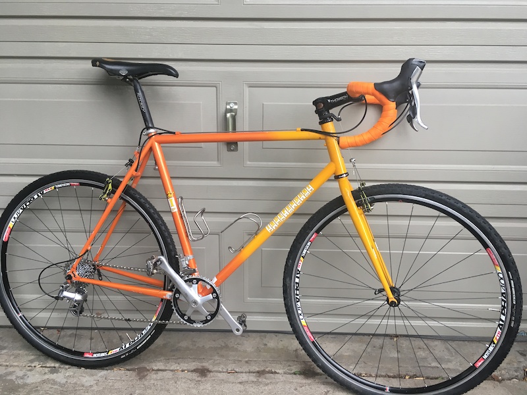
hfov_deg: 61.7
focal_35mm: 29
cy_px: 198
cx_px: 264
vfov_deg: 48.2
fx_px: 442
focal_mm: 4.15
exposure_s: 1/30
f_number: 2.2
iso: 25
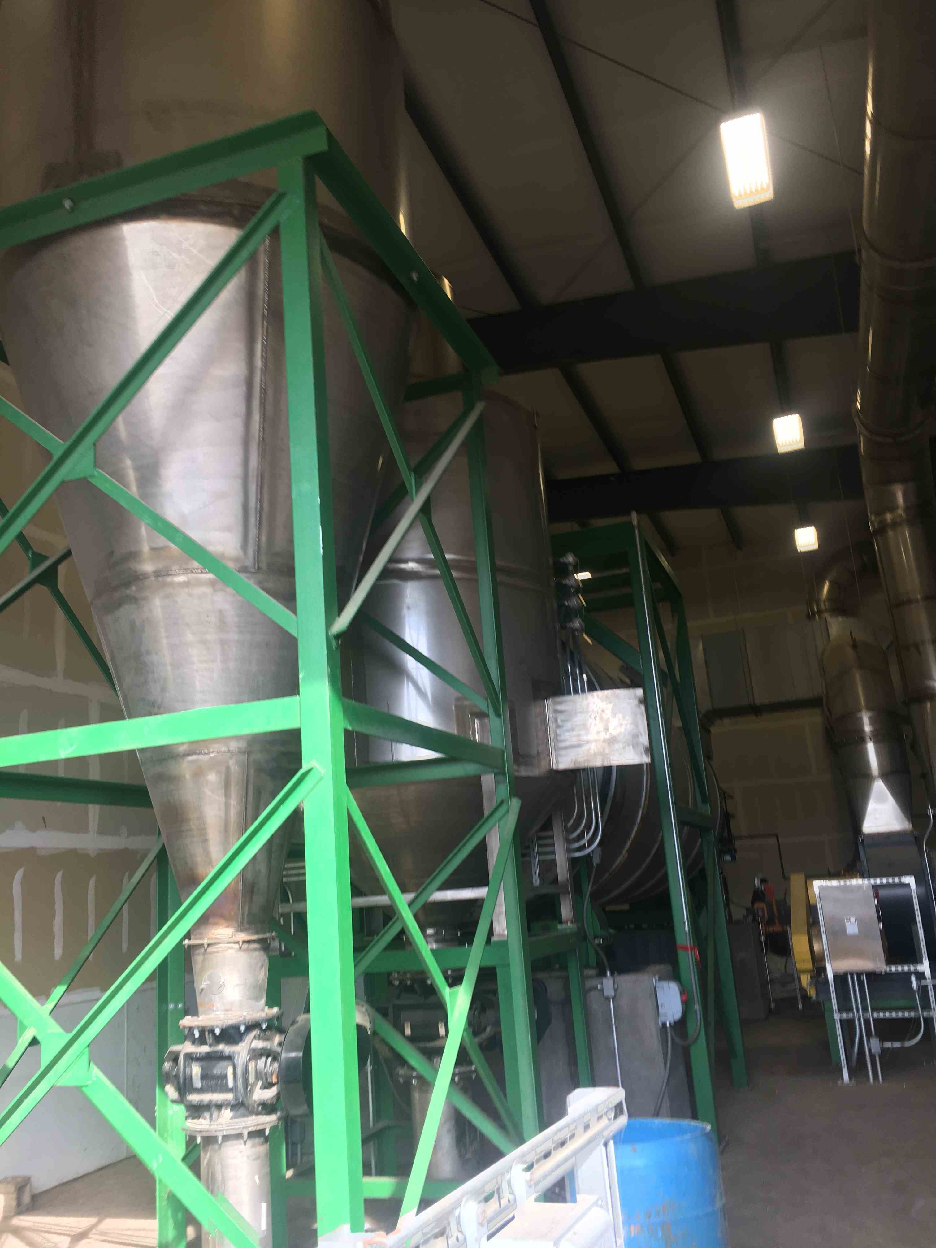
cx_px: 468
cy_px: 624
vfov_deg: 61.7
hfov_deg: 48.2
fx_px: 1046
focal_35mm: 29
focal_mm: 4.15
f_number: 2.2
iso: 25
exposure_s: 1/120
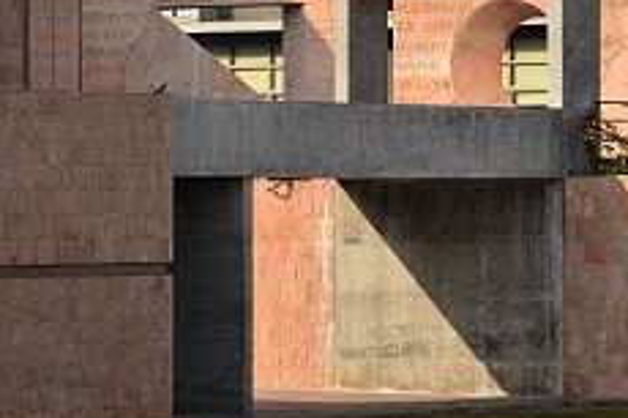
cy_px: 38
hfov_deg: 7.5
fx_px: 4776
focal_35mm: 274
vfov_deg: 5.0
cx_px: 244
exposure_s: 1/250
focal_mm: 105
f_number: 13
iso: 200
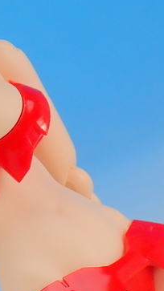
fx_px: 2375
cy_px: 147
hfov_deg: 4.0
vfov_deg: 7.0
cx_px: 43
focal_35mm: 307
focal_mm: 18
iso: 100
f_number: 4.9
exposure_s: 1/20
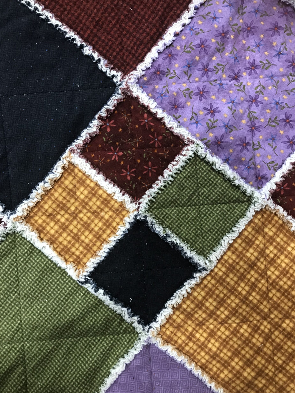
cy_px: 193
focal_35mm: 29
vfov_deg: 61.7
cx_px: 151
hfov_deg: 48.2
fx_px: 330
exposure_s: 1/17
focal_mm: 3.99
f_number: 1.8
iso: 50
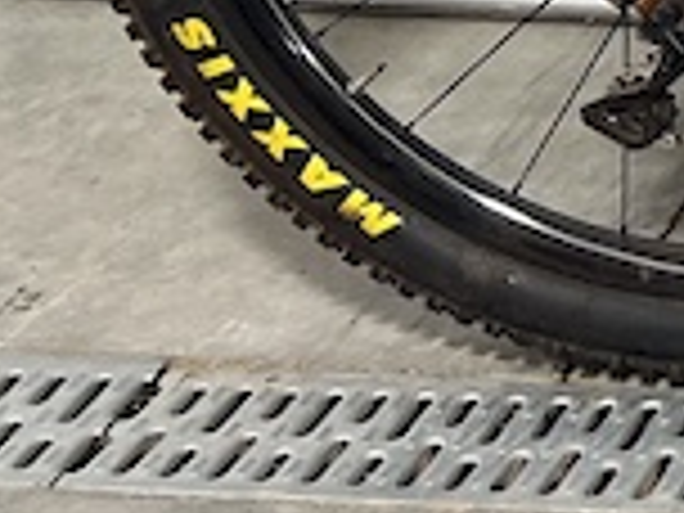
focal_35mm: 137
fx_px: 2707
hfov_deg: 11.4
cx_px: 1746
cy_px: -382
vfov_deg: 10.3
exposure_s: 1/120
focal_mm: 5.7
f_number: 1.5
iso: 125
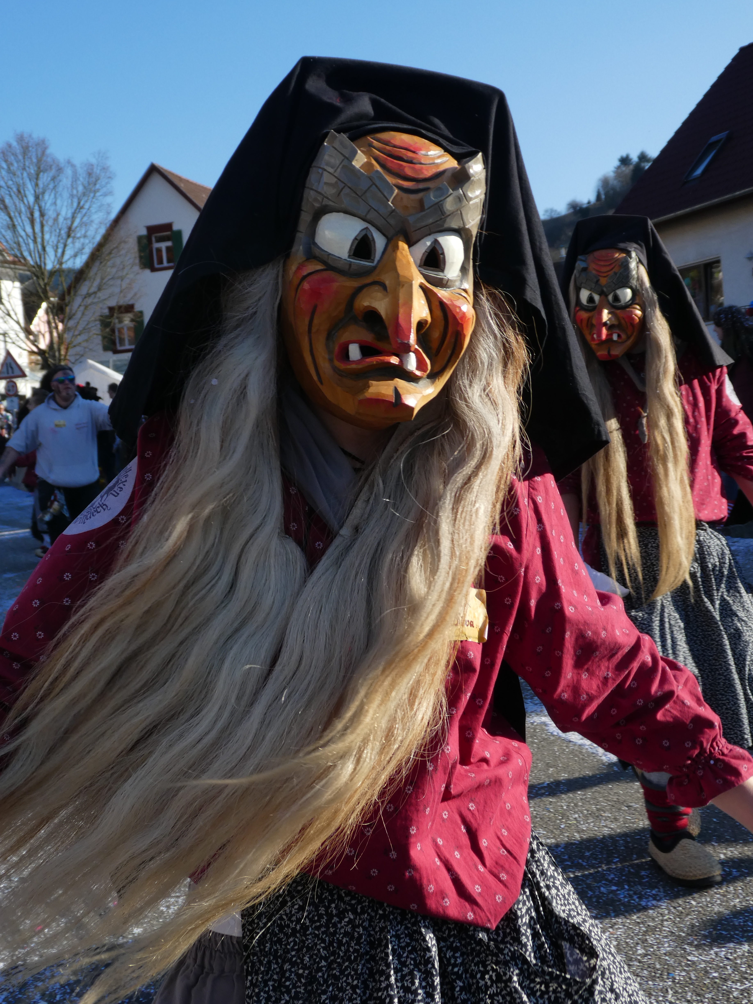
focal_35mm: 50
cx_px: 376
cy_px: 502
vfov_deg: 38.2
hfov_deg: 29.1
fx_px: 1450
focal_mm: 9
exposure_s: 1/400
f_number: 4.1
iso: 80
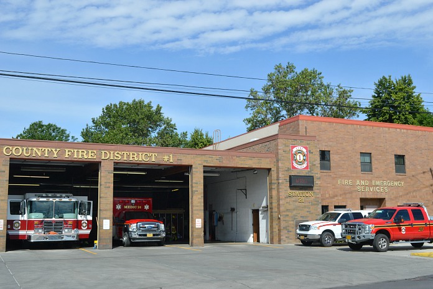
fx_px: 505
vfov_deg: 31.9
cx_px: 216
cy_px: 144
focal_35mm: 42
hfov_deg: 46.4
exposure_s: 1/250
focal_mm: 28
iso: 100
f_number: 8
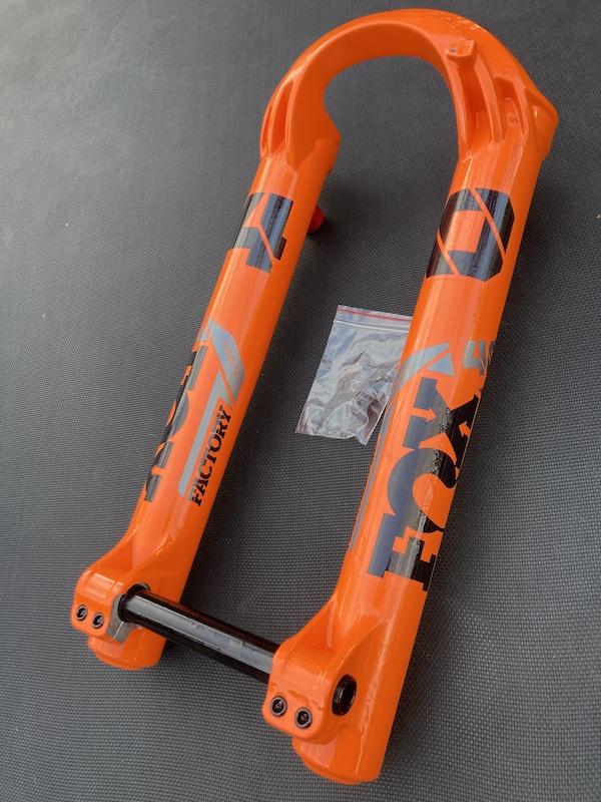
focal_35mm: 28
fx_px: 648
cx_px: 300
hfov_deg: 49.7
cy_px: 401
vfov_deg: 63.4
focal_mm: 3.99
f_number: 1.8
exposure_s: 1/121
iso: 80
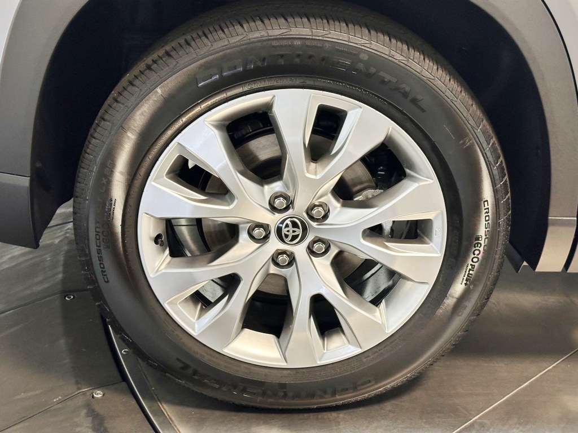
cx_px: 289
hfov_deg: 39.7
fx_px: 801
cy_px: 216
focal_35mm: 48
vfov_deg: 30.3
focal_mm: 6.86
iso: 400
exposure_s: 1/30
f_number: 1.78
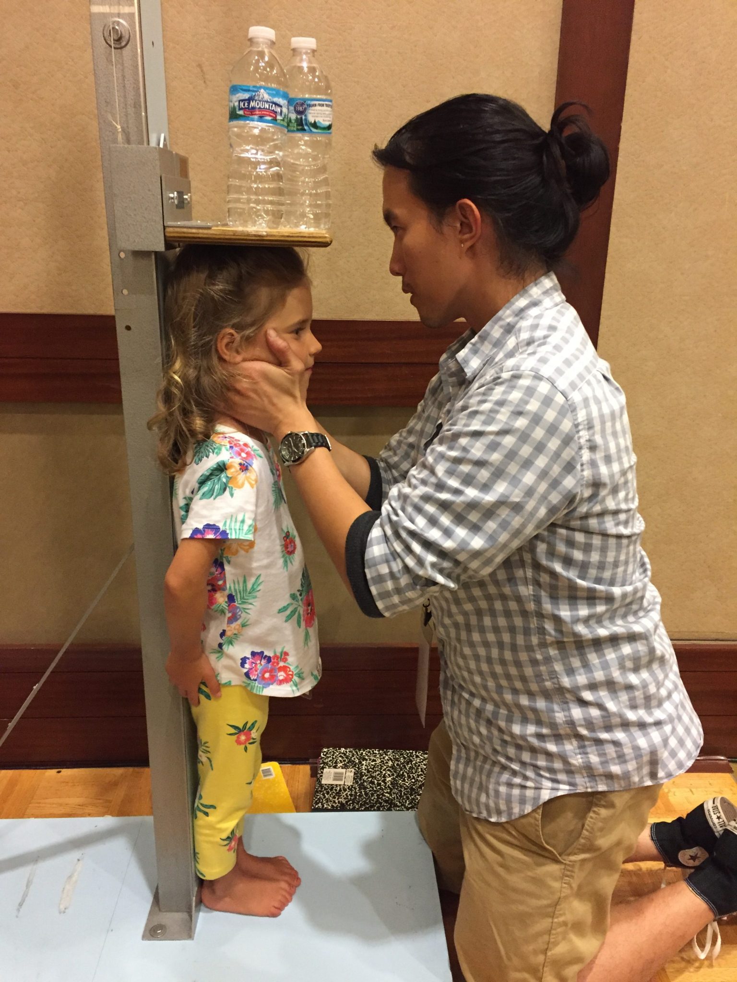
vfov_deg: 61.7
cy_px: 491
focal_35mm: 29
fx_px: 823
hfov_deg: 48.2
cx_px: 368
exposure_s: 1/20
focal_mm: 4.15
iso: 250
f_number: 2.2
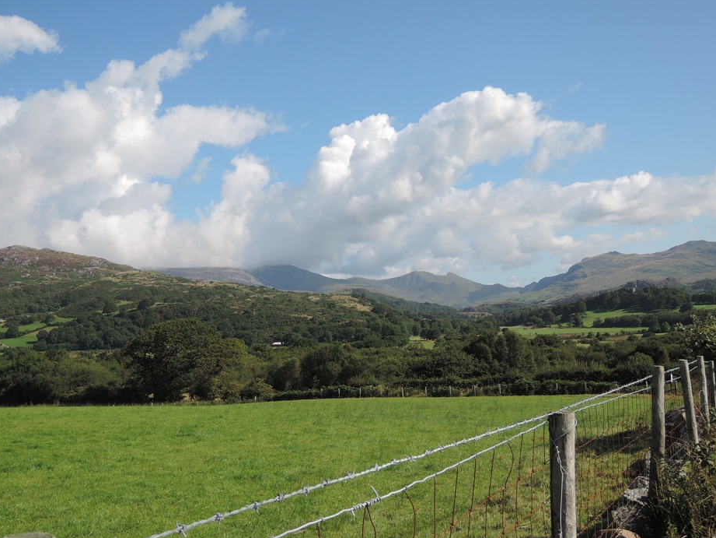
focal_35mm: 38
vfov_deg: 37.7
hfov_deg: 49.0
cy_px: 290
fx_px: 786
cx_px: 354
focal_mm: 7.5
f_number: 3.5
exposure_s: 1/160
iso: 80
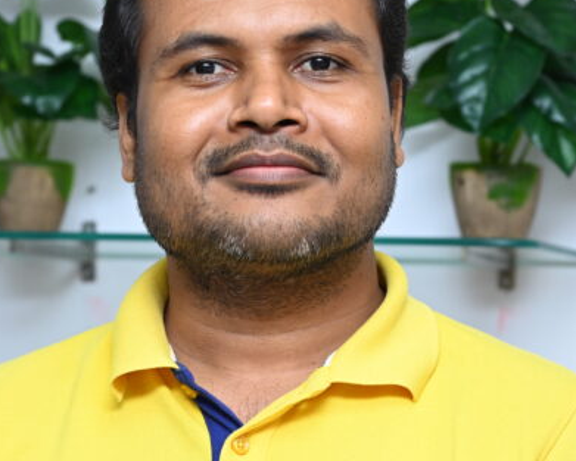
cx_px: 273
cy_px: 304
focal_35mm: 145
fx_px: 2472
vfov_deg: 10.6
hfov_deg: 13.3
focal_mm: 59
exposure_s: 1/125
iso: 320
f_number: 4
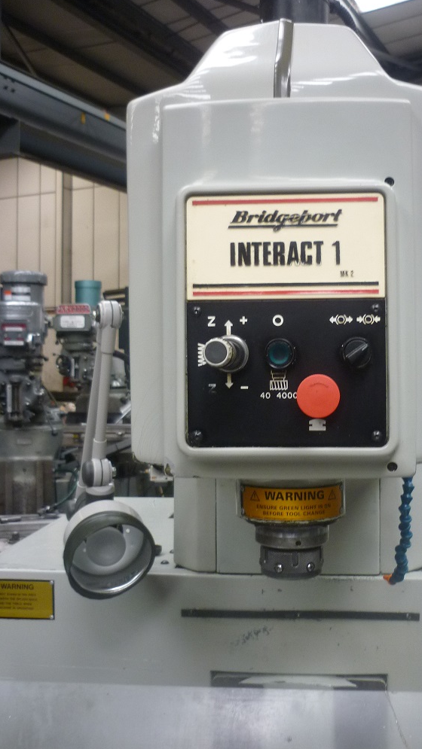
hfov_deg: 31.8
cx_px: 276
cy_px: 365
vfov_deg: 54.0
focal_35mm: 37
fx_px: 736
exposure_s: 1/30
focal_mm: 5.5
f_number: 2.8
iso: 200
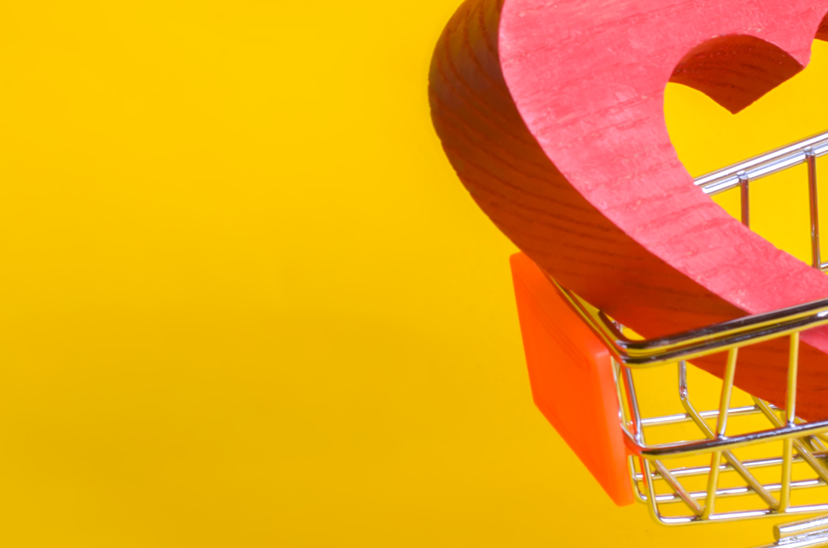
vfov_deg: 6.9
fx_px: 4544
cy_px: 202
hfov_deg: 10.4
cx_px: 538
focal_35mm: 198
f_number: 10
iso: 100
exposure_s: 1/100
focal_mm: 50
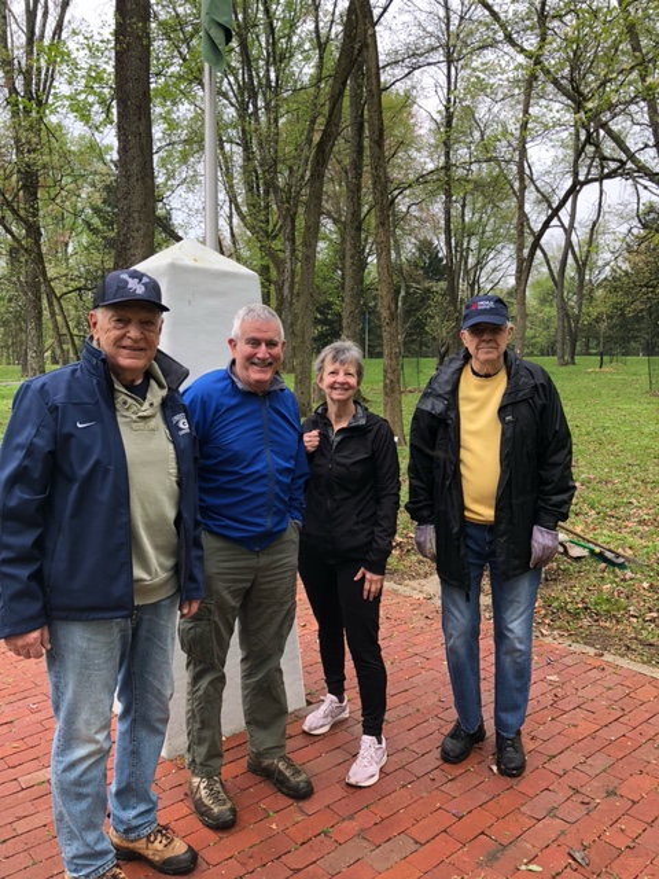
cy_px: 440
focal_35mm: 28
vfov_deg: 63.4
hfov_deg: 49.7
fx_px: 711
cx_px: 330
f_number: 1.8
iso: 20
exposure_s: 1/130
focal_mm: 3.99
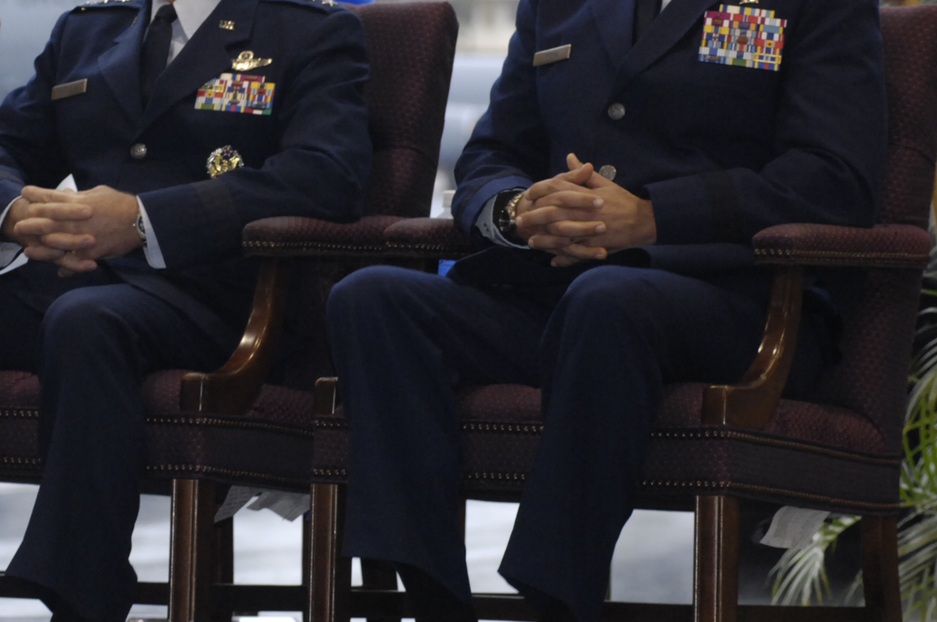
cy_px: 150
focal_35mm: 330
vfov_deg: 4.2
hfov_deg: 6.2
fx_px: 8579
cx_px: 91
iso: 640
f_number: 5.6
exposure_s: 1/100
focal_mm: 110
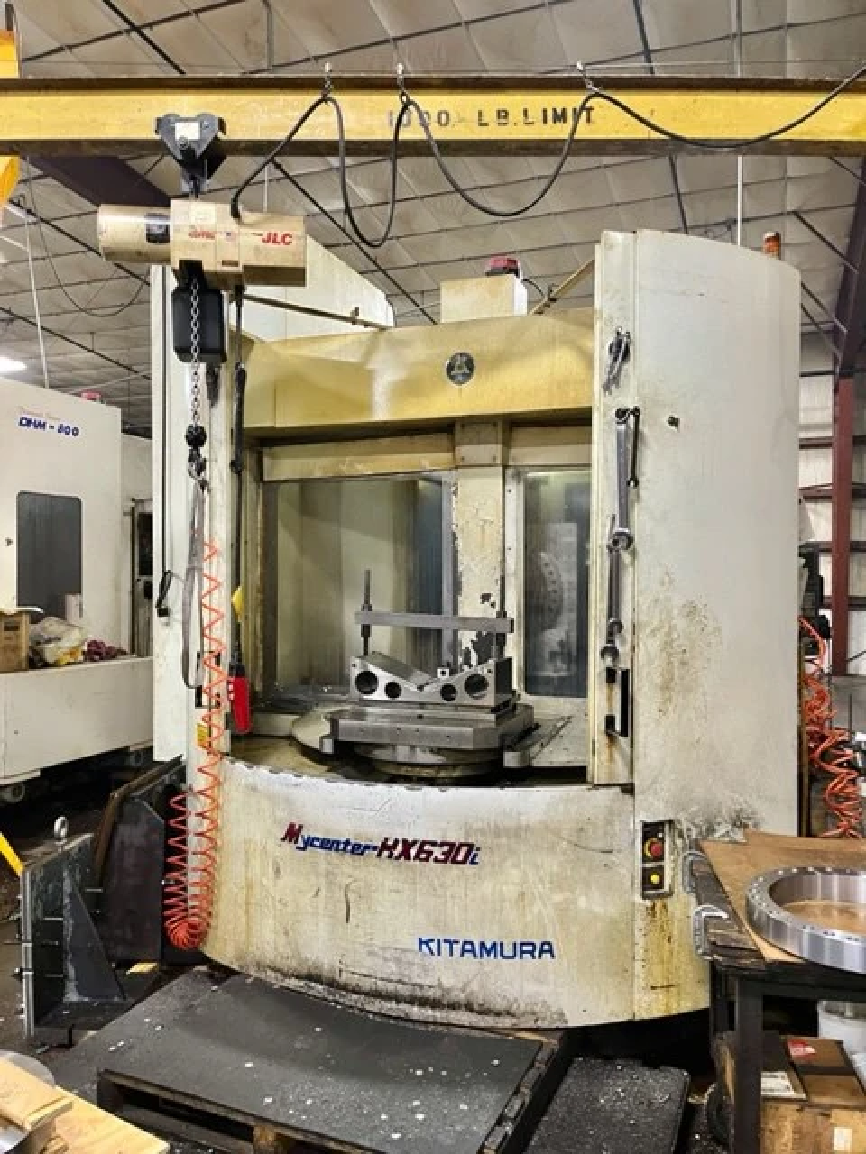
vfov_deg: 67.3
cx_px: 433
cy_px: 577
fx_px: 867
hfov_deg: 53.1
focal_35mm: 26
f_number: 1.6
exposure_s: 1/60
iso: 320
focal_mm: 5.1
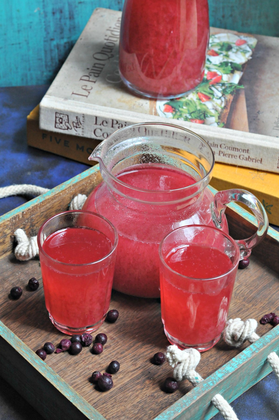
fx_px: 874
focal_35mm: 75
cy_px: 210
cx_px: 140
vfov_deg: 27.0
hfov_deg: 18.1
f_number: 9
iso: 1000
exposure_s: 1/320
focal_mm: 50
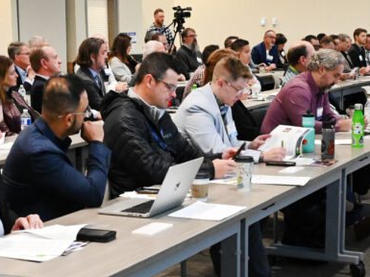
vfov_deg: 16.8
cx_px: 202
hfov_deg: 22.5
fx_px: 929
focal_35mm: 87
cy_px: 235
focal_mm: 24
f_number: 6.3
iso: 6400
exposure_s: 1/160
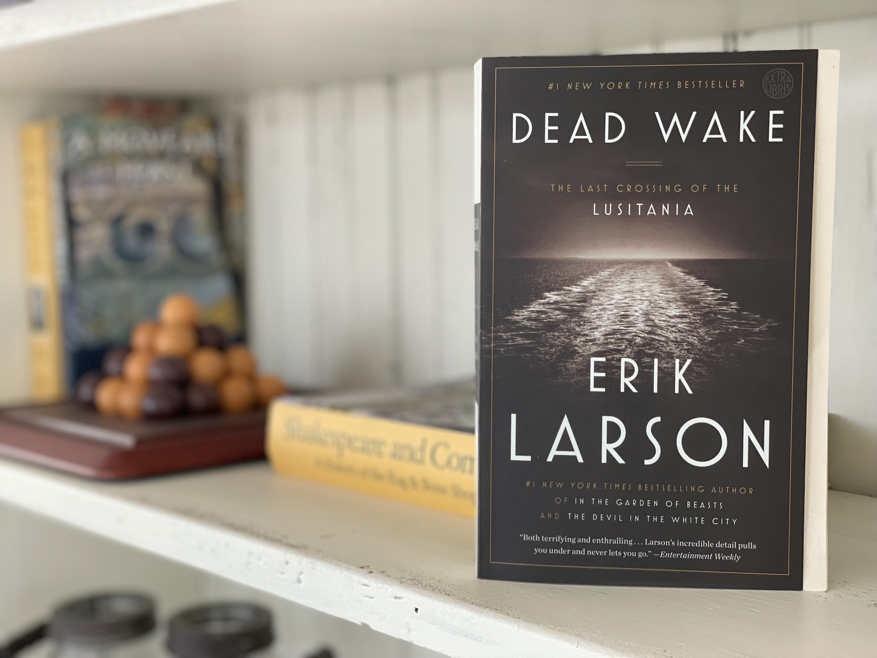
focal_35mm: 52
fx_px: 1317
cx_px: 438
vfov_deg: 28.0
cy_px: 329
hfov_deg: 36.8
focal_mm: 6
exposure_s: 1/122
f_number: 2
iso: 250
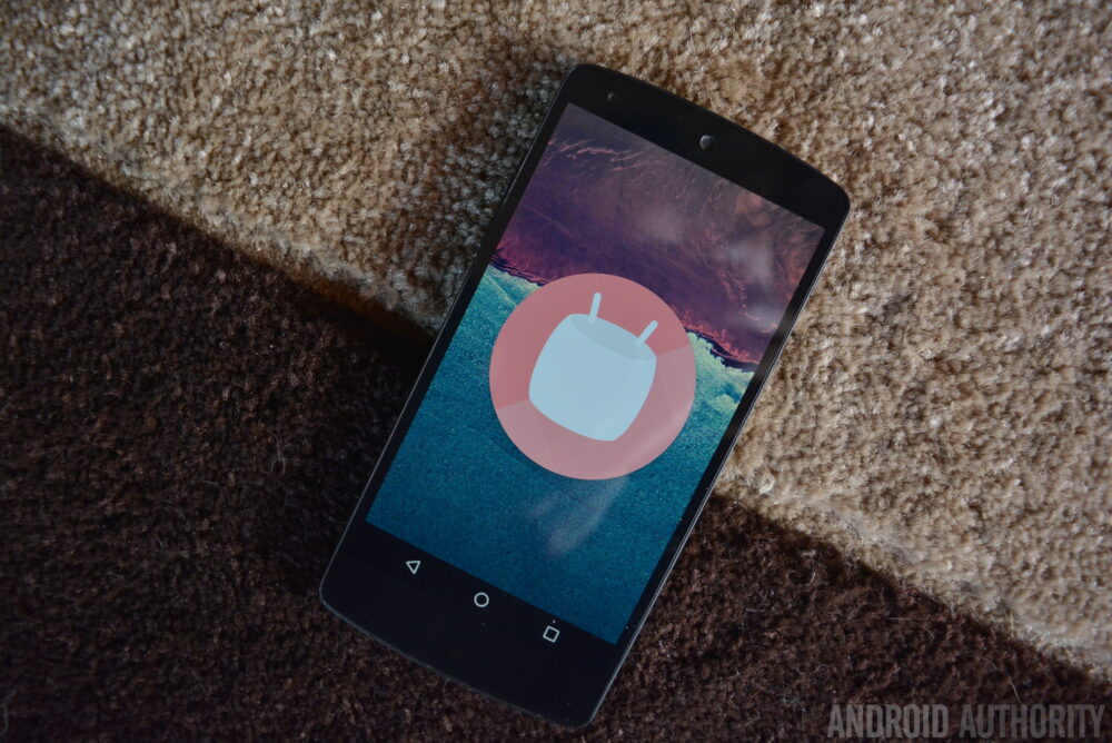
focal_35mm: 27
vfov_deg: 48.0
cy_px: 372
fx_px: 834
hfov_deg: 67.4
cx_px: 556
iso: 800
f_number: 3.5
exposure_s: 1/15
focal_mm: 18
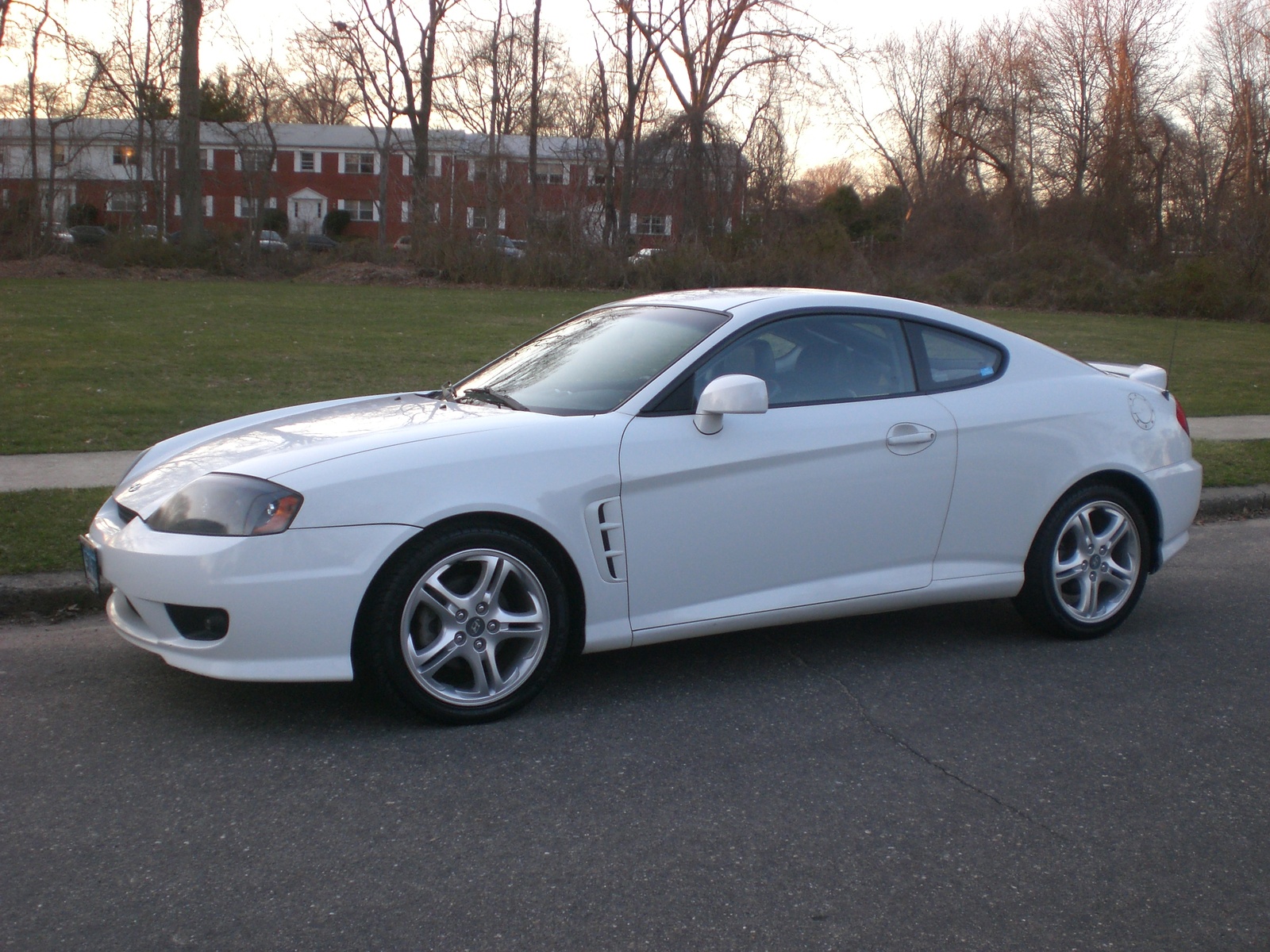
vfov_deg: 37.7
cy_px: 476
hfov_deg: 49.0
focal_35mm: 38
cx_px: 635
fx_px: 1394
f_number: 3.1
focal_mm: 6.3
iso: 100
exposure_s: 1/100
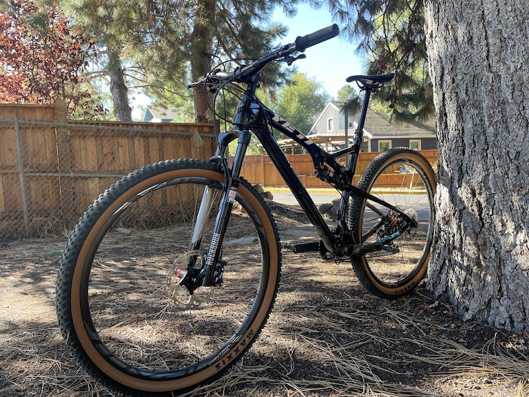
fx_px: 397
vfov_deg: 53.1
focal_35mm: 26
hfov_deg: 67.3
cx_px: 264
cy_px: 198
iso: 40
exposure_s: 1/190
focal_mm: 4.2
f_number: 1.6
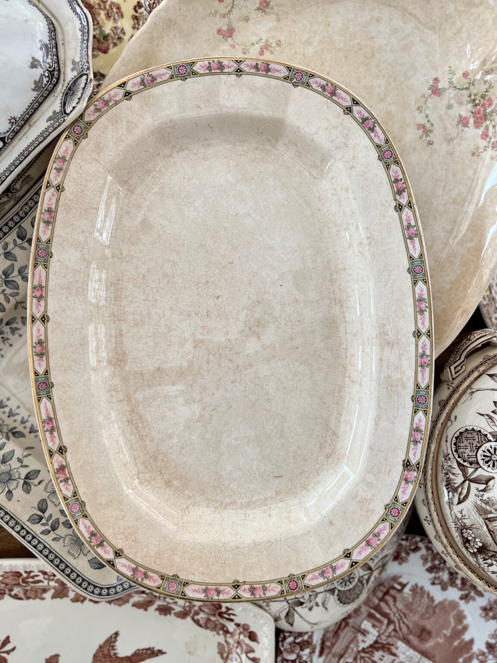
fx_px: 498
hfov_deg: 53.1
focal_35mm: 26
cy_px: 332
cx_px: 248
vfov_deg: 67.3
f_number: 1.5
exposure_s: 1/79
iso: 125
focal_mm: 5.7
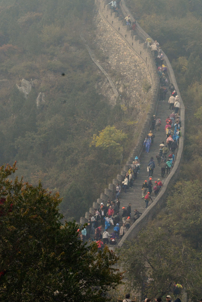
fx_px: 2304
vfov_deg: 7.5
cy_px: -3
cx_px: 152
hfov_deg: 5.0
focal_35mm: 274
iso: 1600
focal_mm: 130
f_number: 16
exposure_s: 1/1000
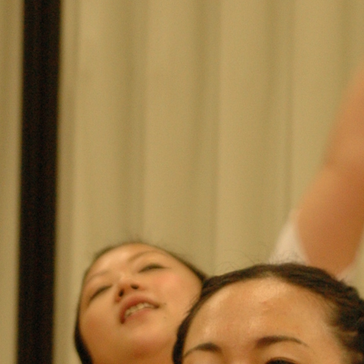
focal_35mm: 423
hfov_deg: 4.1
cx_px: 262
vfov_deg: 4.1
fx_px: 5028
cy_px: 673
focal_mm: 85
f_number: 5.3
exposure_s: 1/80
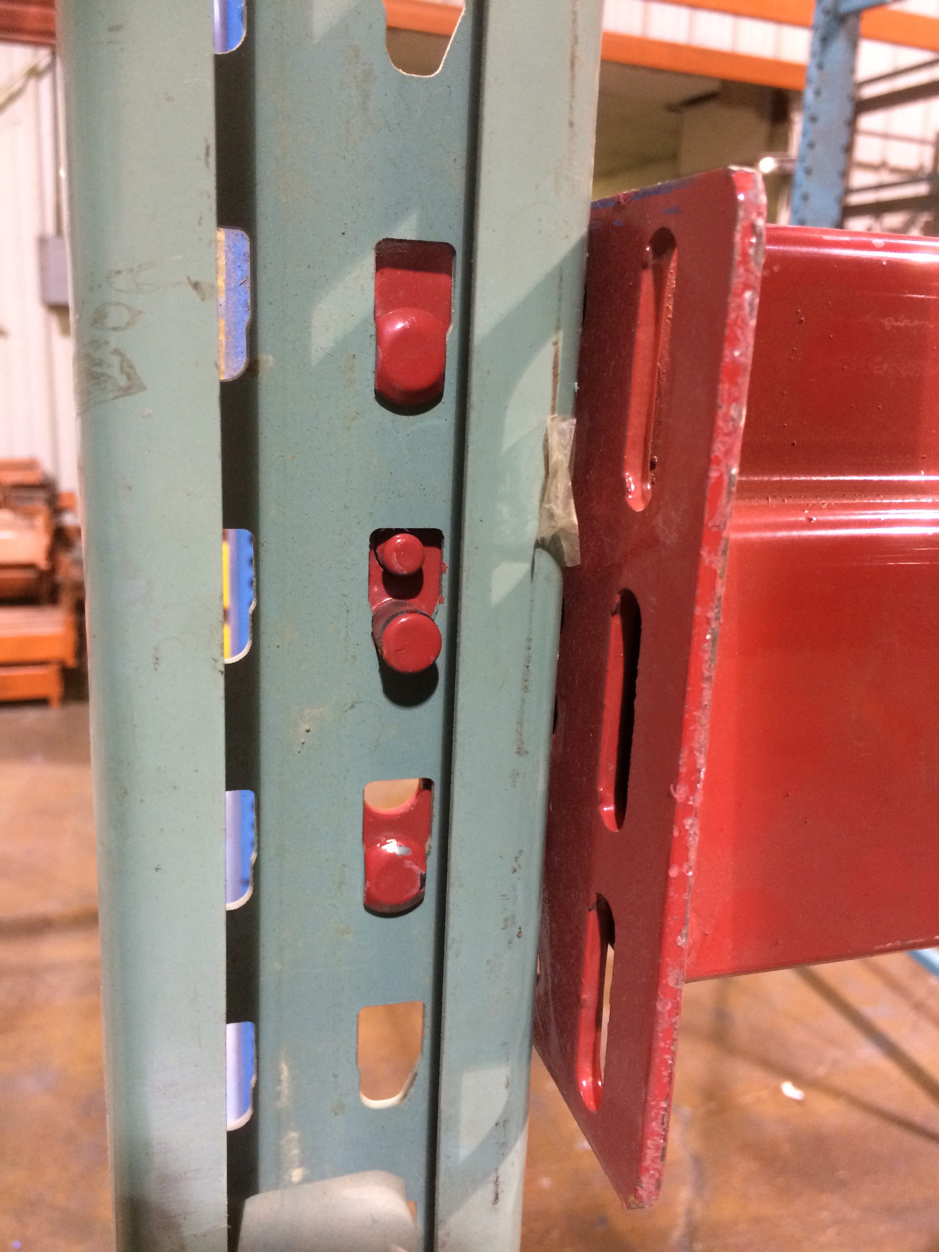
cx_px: 470
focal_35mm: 30
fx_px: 1085
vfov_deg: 60.0
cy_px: 626
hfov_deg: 46.8
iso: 320
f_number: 2.2
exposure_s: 1/24
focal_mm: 4.12
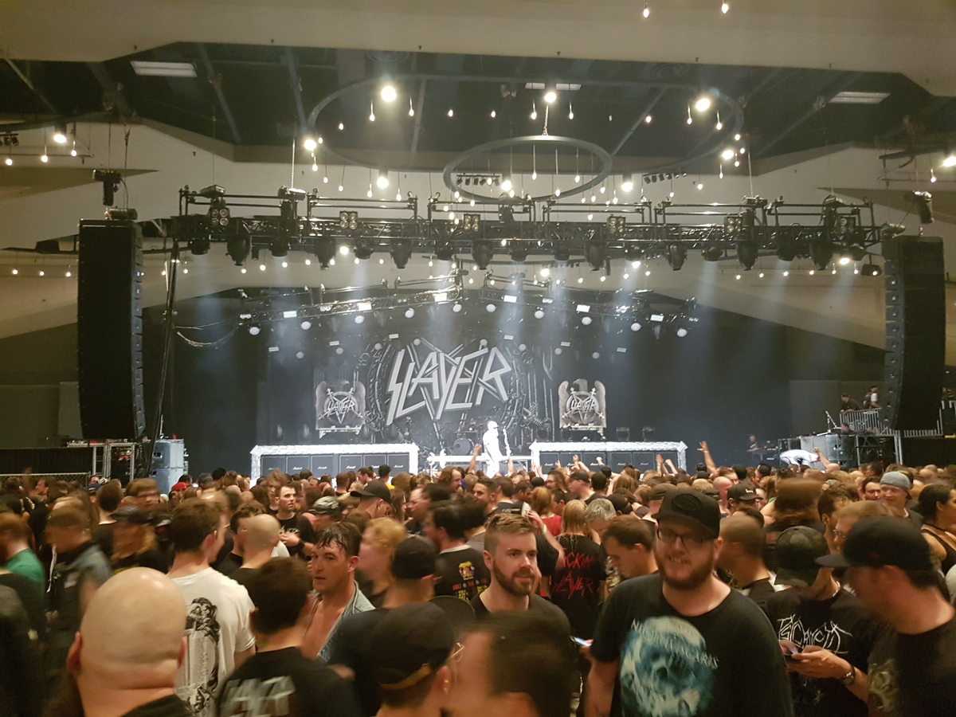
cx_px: 478
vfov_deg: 53.1
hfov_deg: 67.3
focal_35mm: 26
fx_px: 718
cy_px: 358
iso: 400
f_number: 1.7
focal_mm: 4.2
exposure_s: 1/10
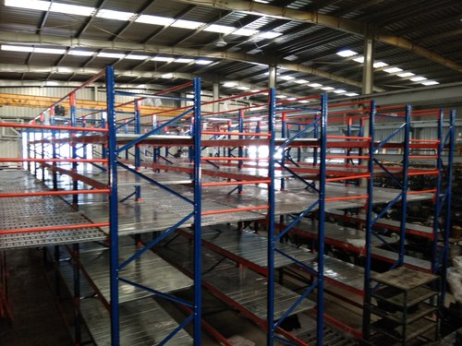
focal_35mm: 21
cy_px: 173
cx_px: 231
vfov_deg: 63.4
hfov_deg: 79.0
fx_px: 280
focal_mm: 3.57
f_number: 2
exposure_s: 1/20
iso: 500
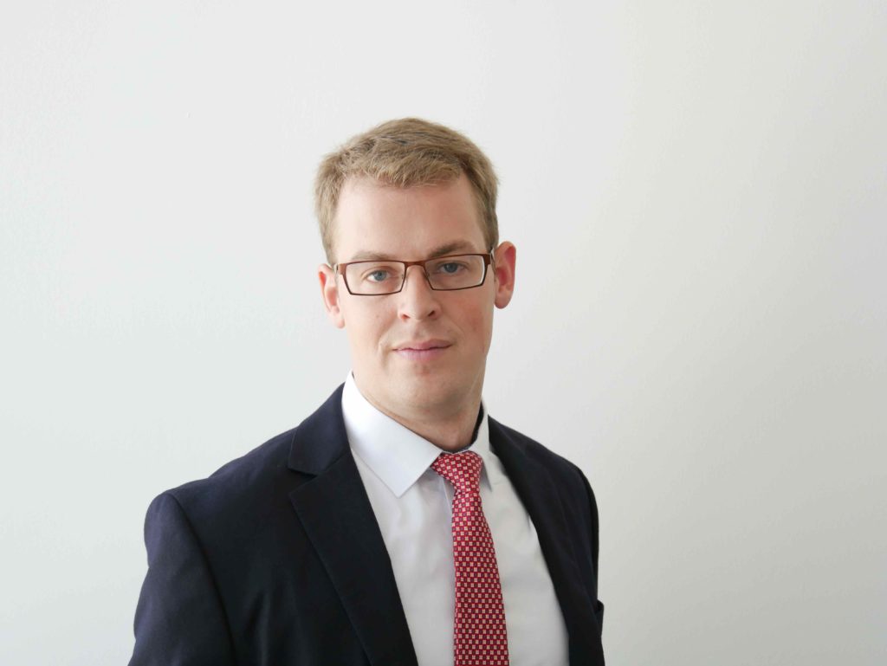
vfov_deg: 18.4
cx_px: 444
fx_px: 2051
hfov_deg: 24.4
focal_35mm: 80
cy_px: 333
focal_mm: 40
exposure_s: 1/100
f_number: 4.7
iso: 800
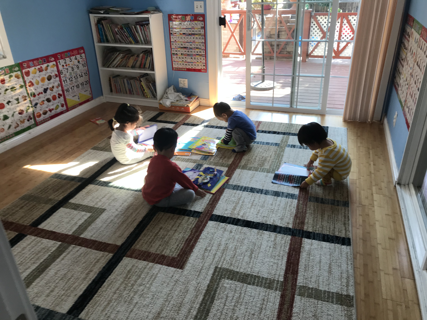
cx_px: 214
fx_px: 345
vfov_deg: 49.7
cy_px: 160
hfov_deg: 63.4
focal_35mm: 28
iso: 25
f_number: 1.8
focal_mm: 3.99
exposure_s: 1/60
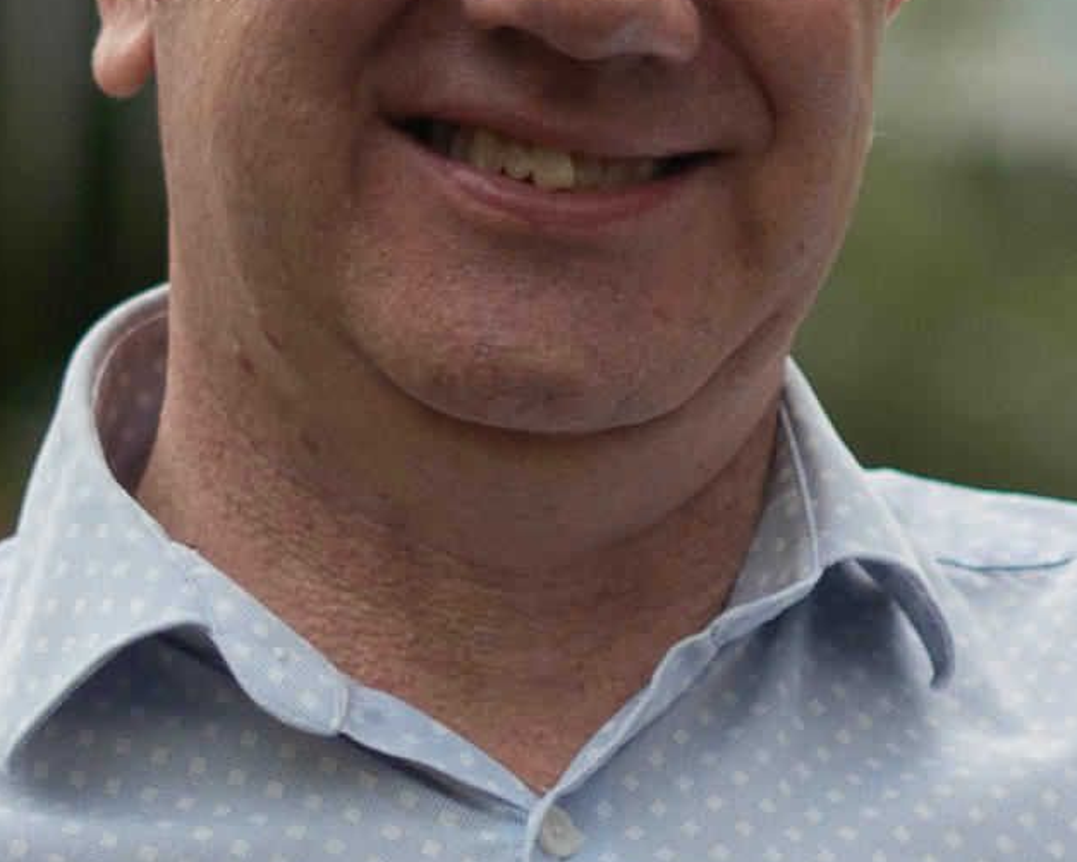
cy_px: 1600
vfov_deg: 4.1
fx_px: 11925
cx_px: 2144
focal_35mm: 374
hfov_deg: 5.1
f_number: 1.8
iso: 125
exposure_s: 1/800
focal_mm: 50
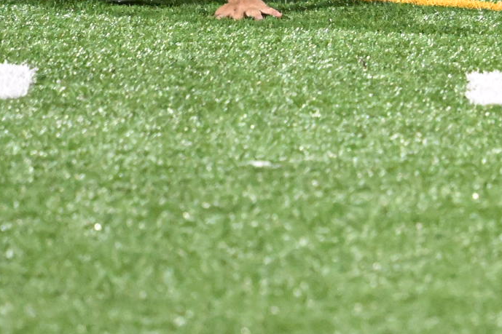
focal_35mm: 682
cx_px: 591
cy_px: -340
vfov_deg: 2.0
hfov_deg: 3.0
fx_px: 9507
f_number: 2.8
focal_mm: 145
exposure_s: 1/1000
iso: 8000
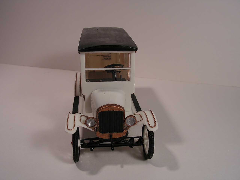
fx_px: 250
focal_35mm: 36
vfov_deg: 39.7
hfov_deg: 51.4
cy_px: 90
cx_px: 120
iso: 64
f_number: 3.2
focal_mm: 6
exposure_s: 1/100
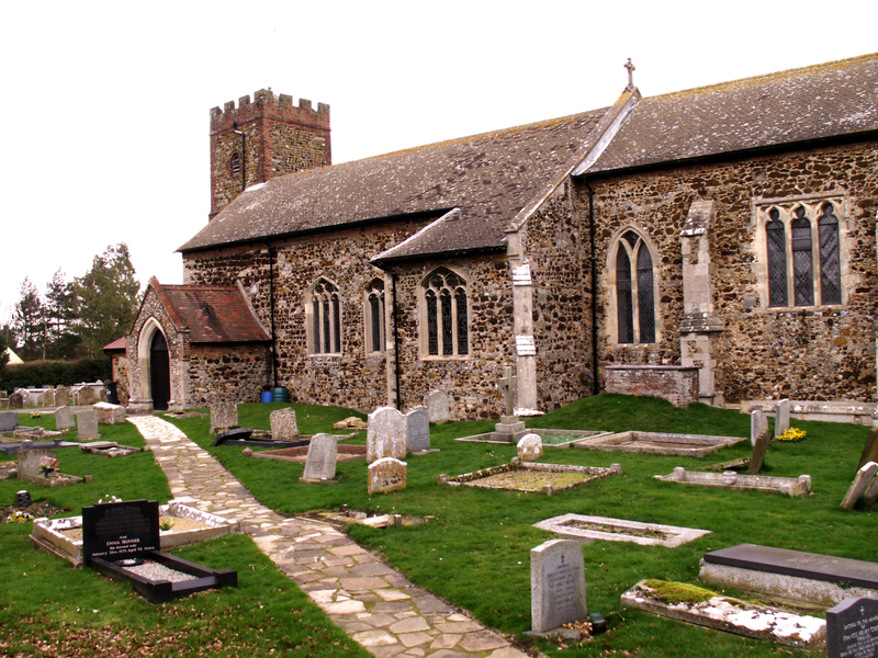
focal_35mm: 35
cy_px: 329
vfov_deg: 40.7
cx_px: 439
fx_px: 888
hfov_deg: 52.6
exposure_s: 1/40
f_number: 5
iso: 50
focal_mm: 5.86
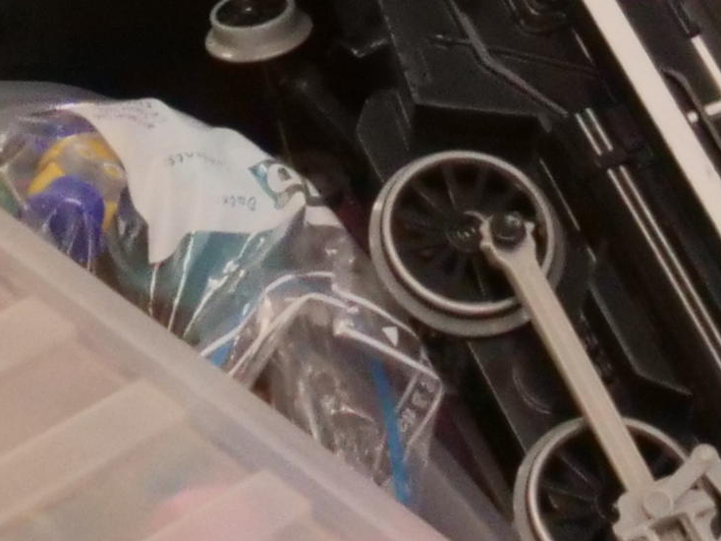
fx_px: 4539
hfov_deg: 8.7
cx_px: -654
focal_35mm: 218
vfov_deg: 6.2
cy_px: -1122
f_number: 8
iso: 2000
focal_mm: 16
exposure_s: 1/100
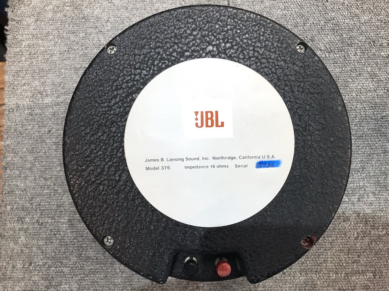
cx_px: 194
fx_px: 315
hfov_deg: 63.4
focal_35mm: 28
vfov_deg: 49.7
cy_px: 146
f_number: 1.8
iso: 25
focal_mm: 3.99
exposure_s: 1/40
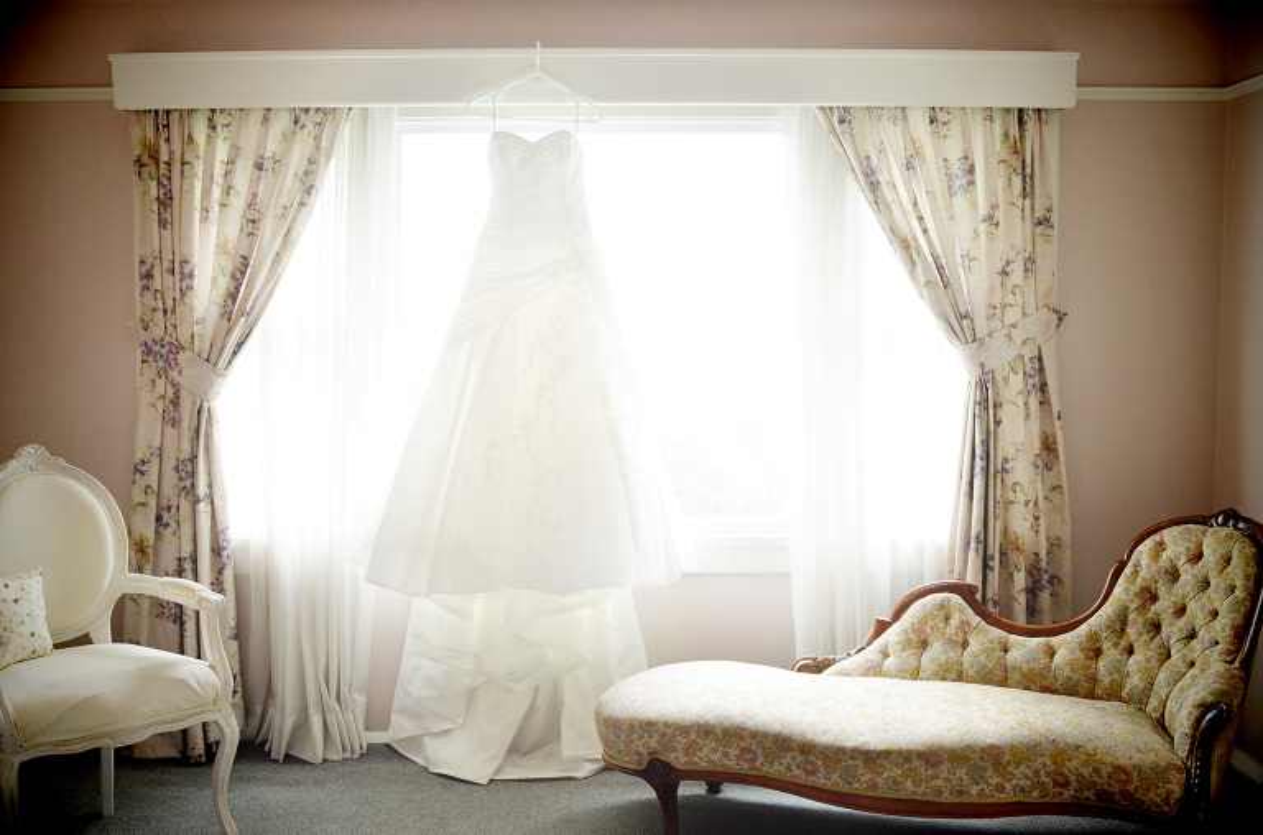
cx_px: 632
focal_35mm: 36
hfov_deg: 53.2
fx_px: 1260
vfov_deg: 36.7
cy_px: 418
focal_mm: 24
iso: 800
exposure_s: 1/80
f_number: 4.5
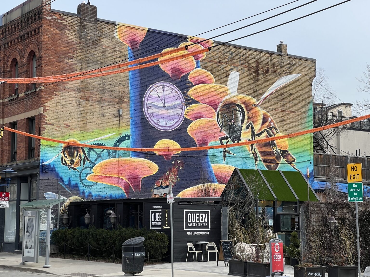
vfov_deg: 19.1
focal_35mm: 77
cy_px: 138
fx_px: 823
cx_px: 185
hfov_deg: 25.3
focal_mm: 9
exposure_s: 1/485
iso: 32
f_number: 2.8
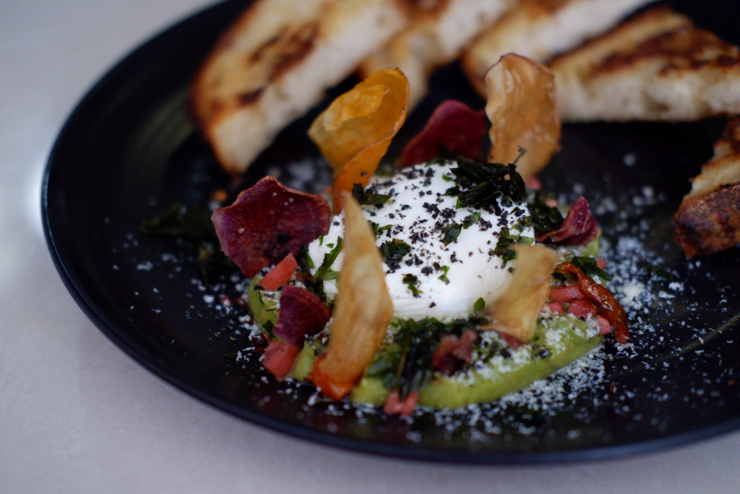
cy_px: 247
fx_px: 1089
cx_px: 370
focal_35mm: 53
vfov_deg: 25.5
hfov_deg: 37.5
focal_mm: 35
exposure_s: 1/400
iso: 3200
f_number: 2
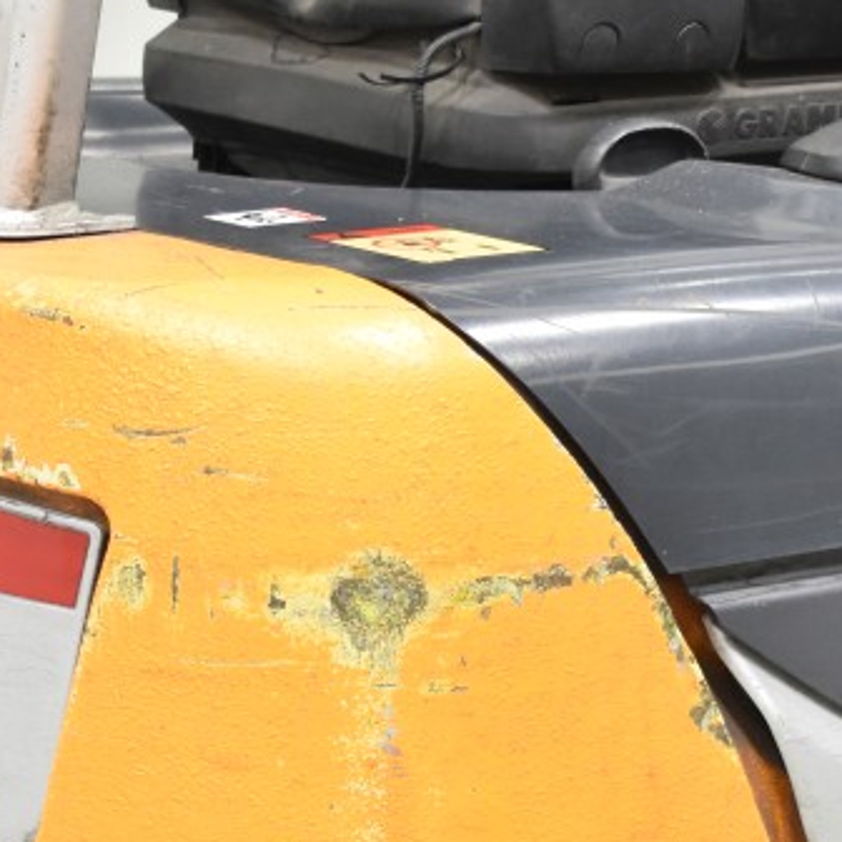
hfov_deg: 10.1
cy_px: 975
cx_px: 148
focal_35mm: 173
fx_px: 4761
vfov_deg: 10.0
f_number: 5.6
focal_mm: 38
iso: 1000
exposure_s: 1/13
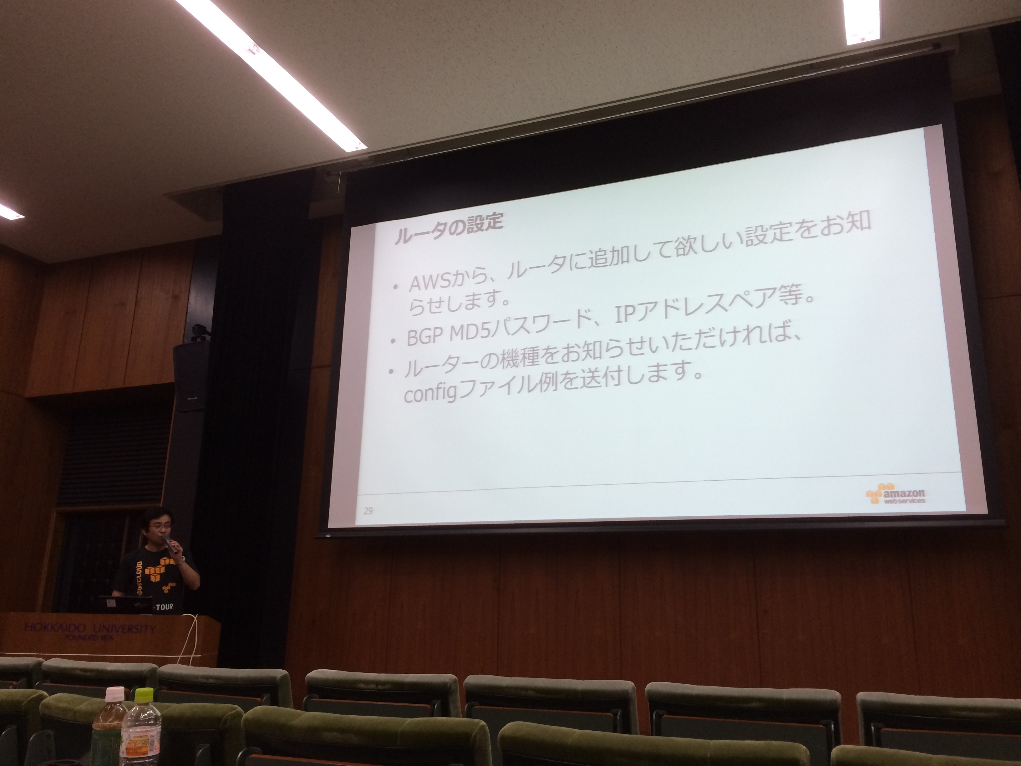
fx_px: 885
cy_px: 383
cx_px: 510
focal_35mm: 30
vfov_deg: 46.8
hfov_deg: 60.0
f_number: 2.2
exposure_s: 1/30
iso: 50
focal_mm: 4.12
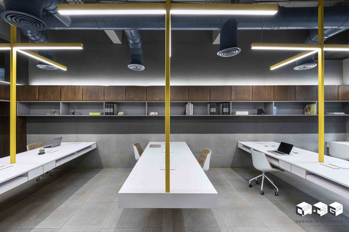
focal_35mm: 14
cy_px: 116
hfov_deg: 104.2
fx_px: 136
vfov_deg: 81.2
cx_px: 174
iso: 200
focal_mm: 14
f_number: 14
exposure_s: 1/2.5
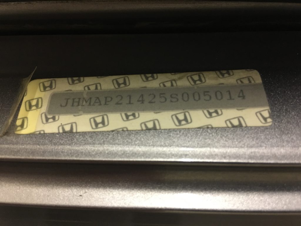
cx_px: 150
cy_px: 113
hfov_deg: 61.7
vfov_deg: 48.2
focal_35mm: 29
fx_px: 252
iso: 100
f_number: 2.2
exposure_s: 1/15
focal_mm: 4.15
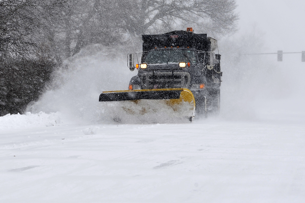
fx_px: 593
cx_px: 152
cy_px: 102
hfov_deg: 28.9
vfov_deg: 19.4
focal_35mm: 70
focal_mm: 70
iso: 200
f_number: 10
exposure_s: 1/320
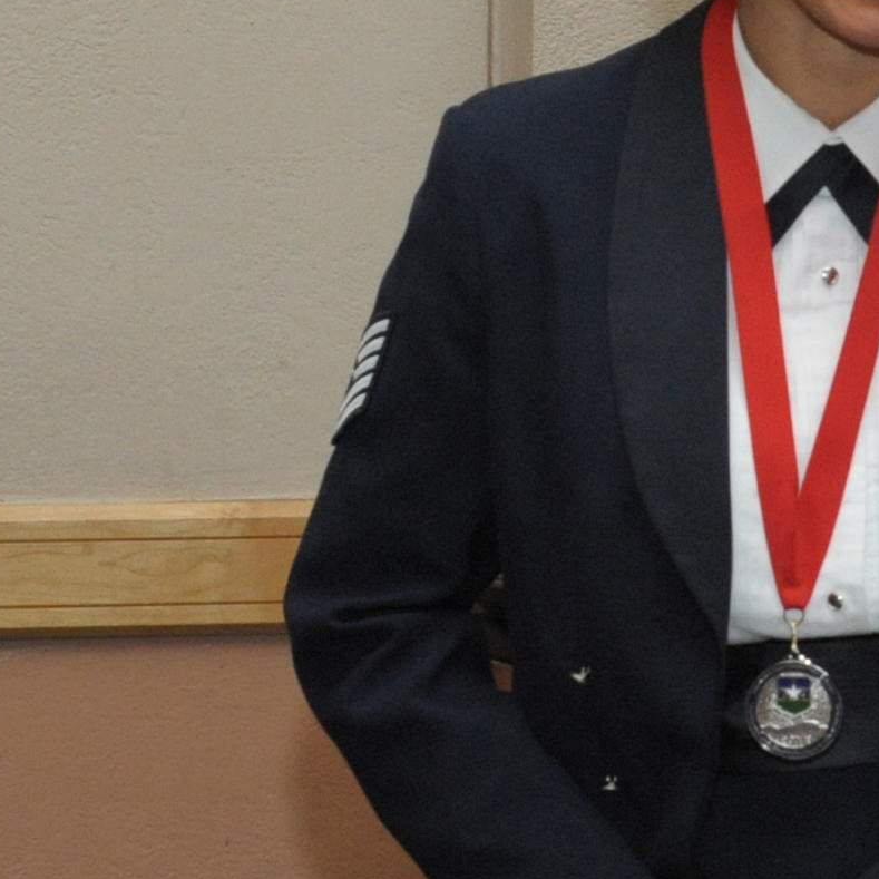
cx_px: 865
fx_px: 6320
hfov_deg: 7.9
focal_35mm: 220
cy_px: 285
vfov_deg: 8.0
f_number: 5.6
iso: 3200
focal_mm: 48
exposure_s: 1/60
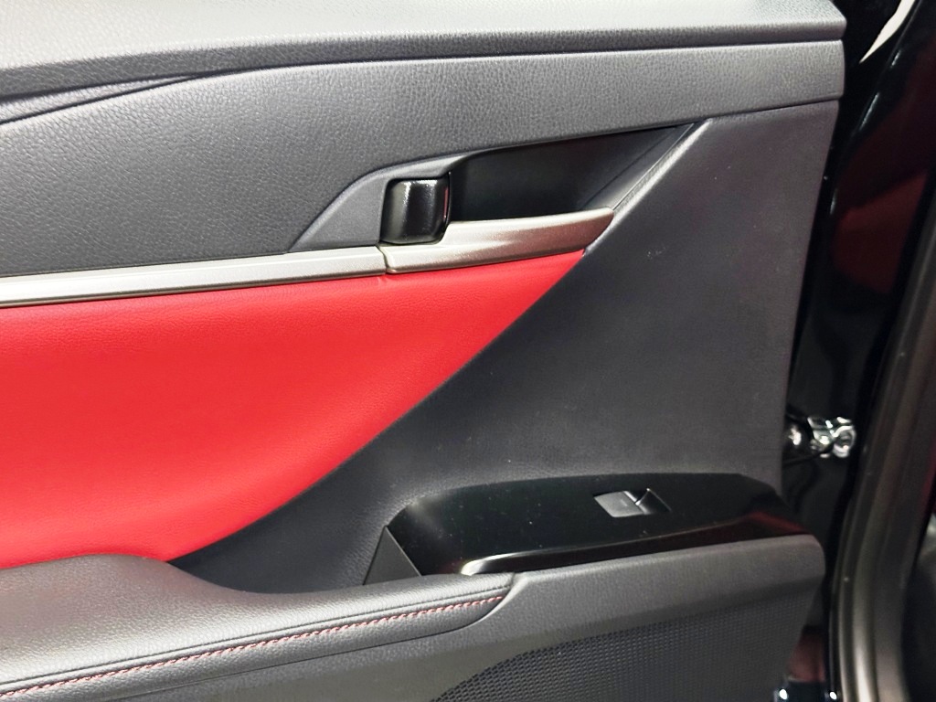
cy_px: 351
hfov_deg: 39.7
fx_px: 1298
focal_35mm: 48
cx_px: 468
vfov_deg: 30.3
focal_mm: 6.86
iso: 640
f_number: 1.78
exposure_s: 1/30
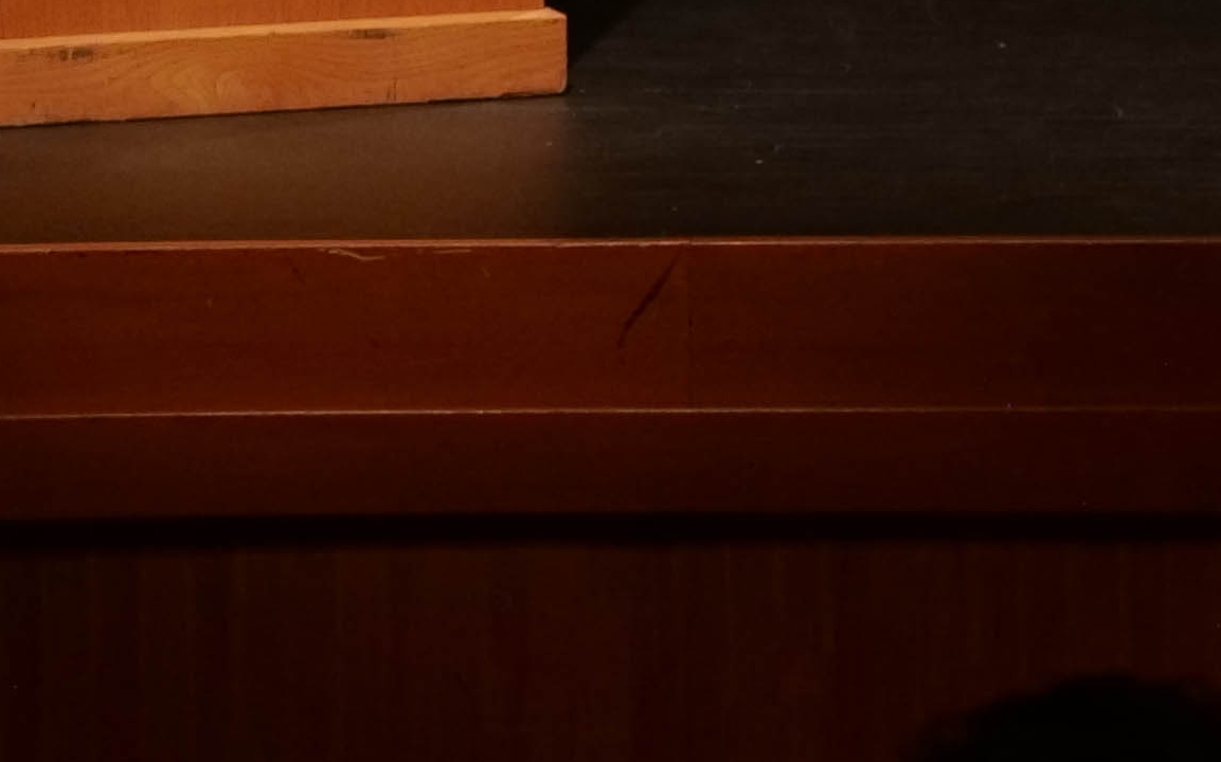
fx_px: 18530
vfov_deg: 2.3
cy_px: -767
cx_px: 1967
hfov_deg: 3.8
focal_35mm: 557
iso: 2000
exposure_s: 1/250
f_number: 2.8
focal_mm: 105
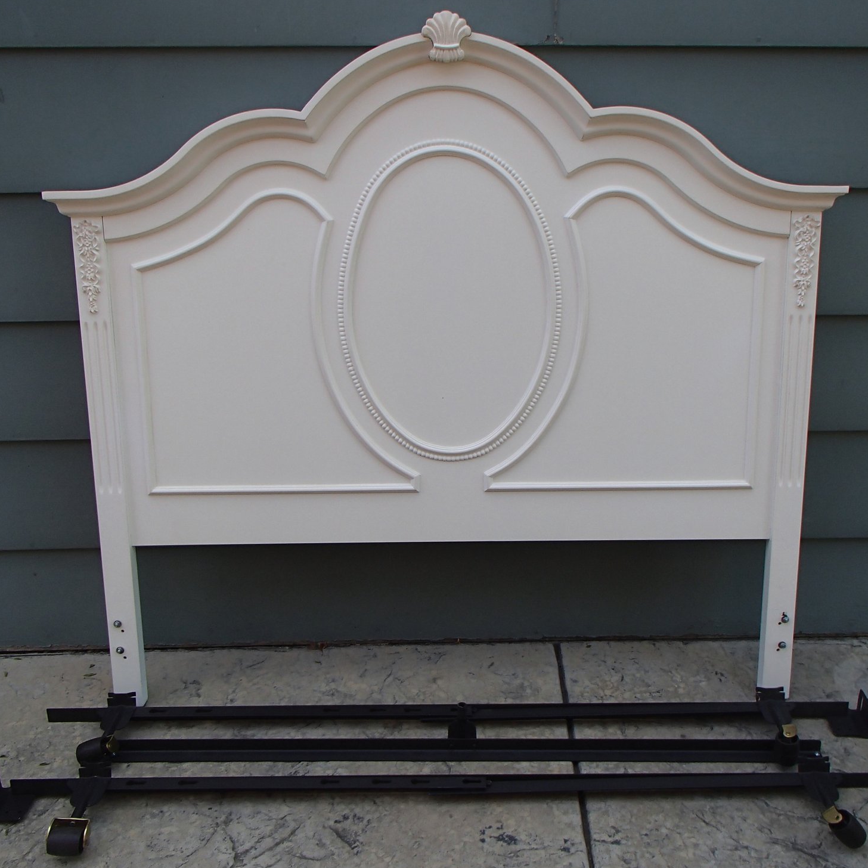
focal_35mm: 34
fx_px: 965
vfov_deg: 48.5
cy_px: 434
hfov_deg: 48.4
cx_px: 460
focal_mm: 5
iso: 100
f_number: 3.9
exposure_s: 1/160
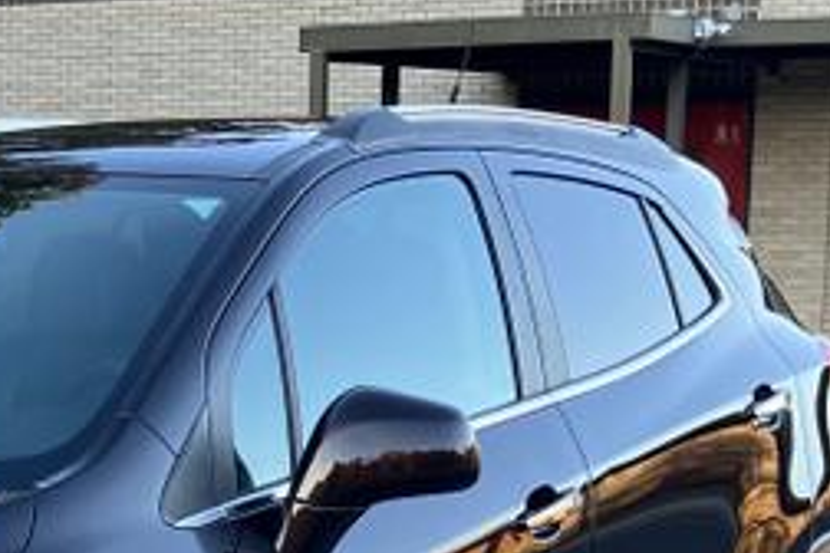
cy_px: 718
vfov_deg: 17.3
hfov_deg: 25.3
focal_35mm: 74
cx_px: -99
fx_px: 1706
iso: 40
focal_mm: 3.99
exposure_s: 1/121
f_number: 1.8
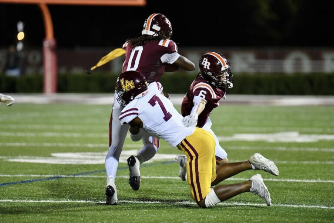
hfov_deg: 6.9
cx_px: 167
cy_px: 112
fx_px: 2783
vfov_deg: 4.6
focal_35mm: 300
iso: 10000
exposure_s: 1/1000
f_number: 2.8
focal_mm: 300
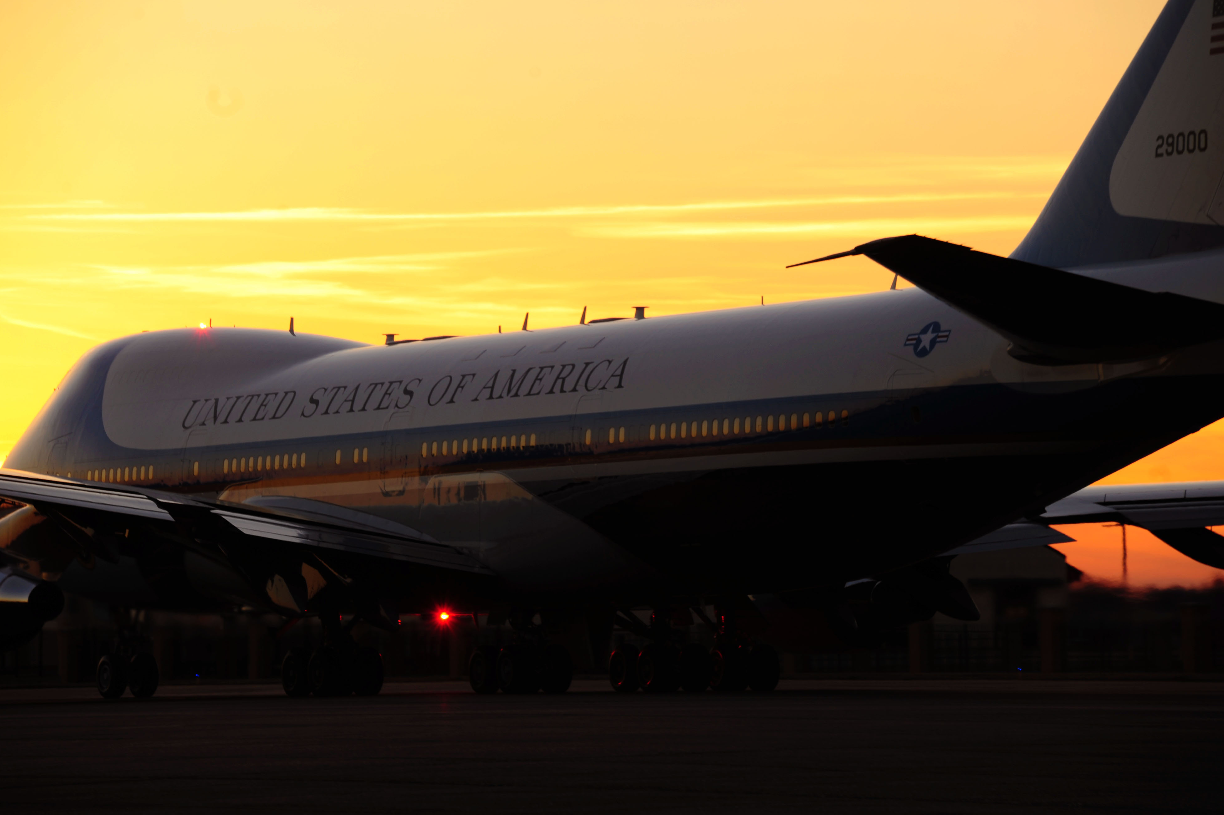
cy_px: 375
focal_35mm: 227
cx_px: 600
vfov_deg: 6.0
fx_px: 7713
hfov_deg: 9.1
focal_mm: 210
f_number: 8
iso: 160
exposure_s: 1/60
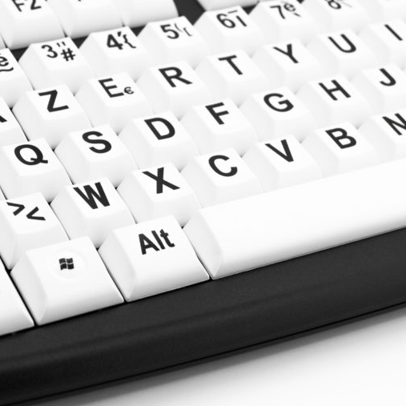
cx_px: 149
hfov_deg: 15.0
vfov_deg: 15.0
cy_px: 175
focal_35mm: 116
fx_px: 1537
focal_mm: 45
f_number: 8
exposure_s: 1/250
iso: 200
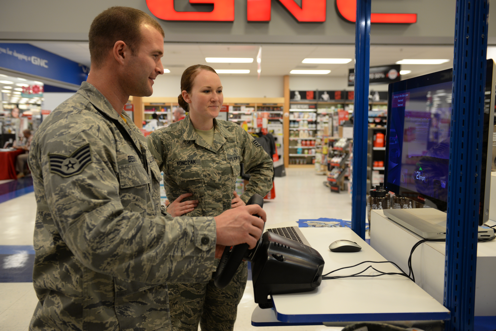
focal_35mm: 32
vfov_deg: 41.1
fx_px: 441
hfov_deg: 58.7
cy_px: 166
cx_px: 248
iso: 800
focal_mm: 32
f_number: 4
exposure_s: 1/125
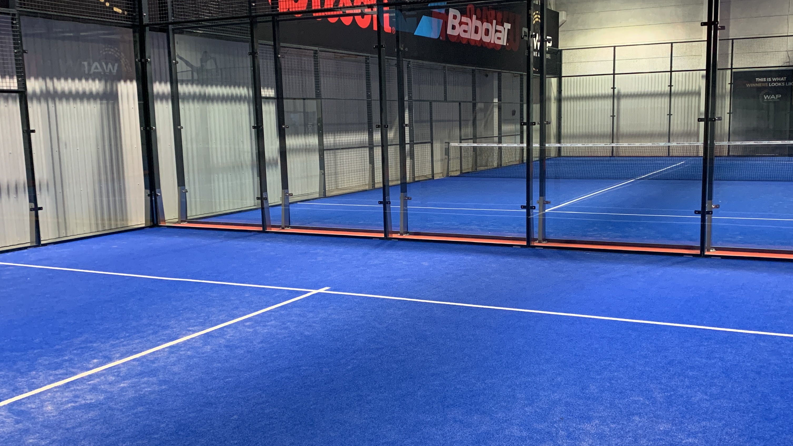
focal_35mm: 38
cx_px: 430
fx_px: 799
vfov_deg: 31.2
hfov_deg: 52.7
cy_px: 251
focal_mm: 4.25
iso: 320
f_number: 1.8
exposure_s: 1/60
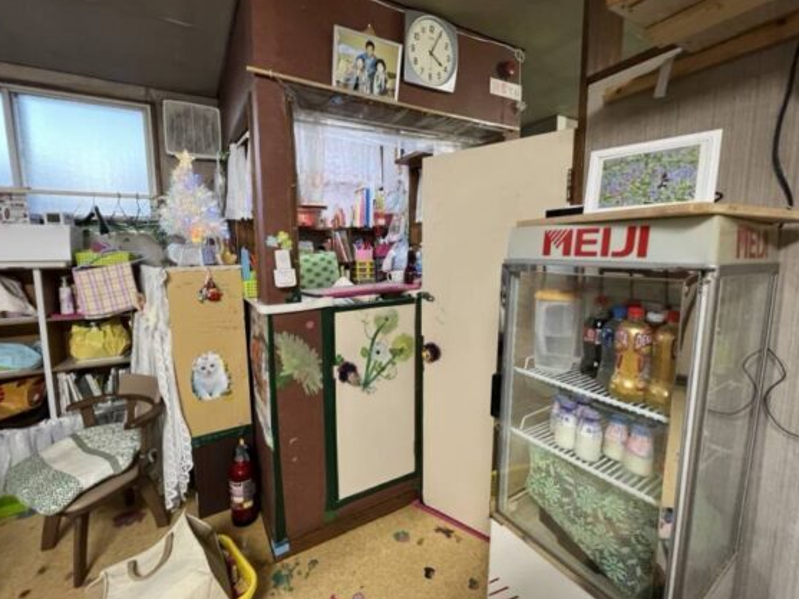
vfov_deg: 85.7
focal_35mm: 14
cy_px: 289
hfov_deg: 101.9
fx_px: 323
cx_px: 370
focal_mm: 1.57
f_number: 1.8
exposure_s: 1/50
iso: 320
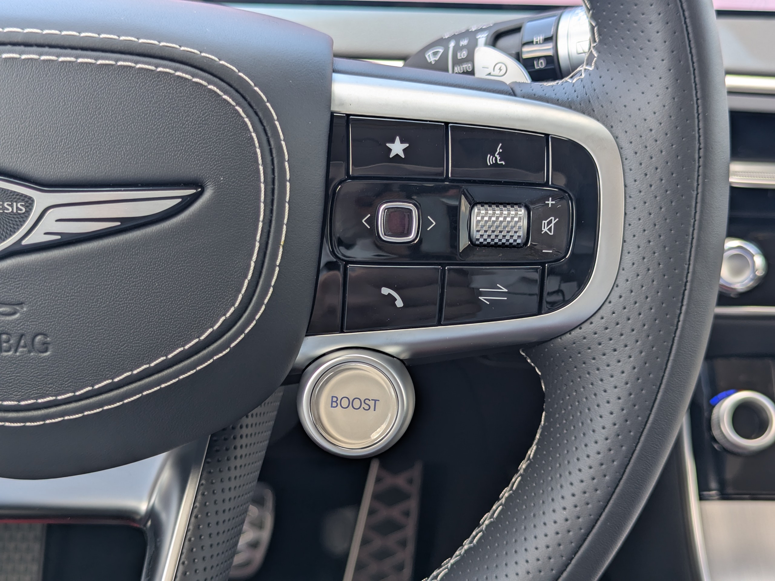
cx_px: 388
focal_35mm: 48
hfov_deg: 39.7
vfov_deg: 30.3
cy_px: 290
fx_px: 1075
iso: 41
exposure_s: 1/120
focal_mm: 6.81
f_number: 1.85
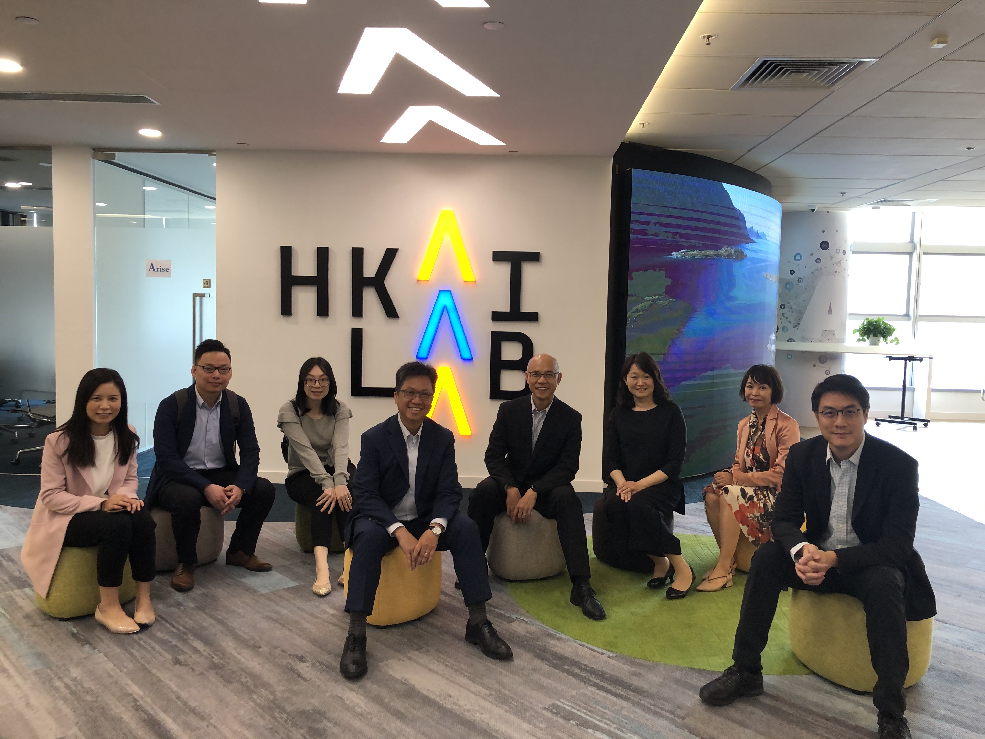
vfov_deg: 49.7
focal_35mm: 28
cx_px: 492
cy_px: 370
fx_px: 797
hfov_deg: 63.4
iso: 32
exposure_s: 1/25
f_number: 1.8
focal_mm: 4
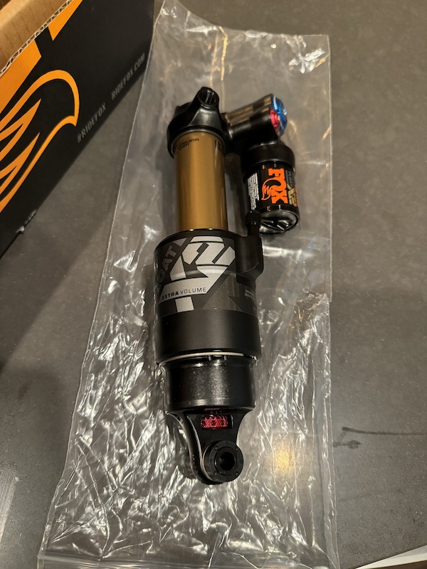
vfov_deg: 71.6
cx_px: 214
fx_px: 395
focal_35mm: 24
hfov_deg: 56.8
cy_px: 284
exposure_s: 1/60
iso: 640
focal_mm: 6.86
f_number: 1.78
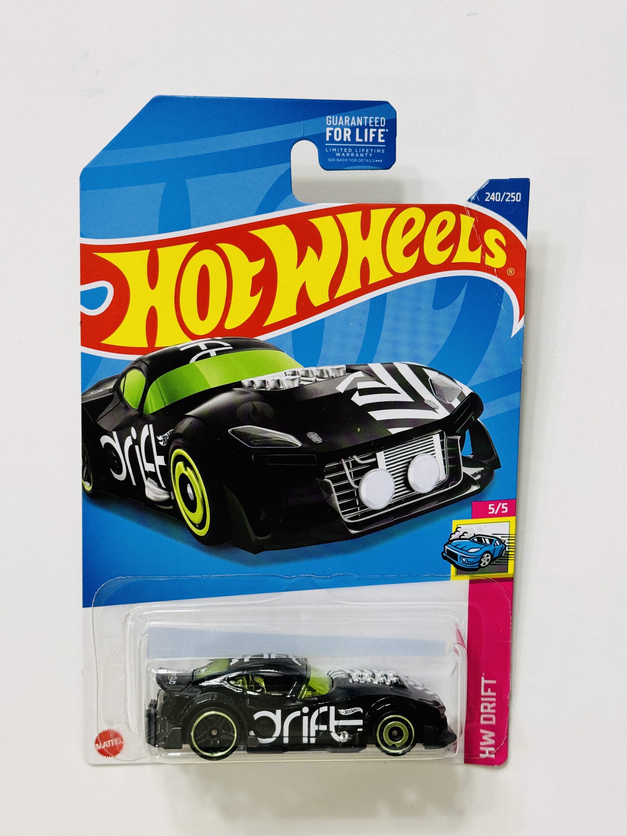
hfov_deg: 30.3
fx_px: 1159
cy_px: 418
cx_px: 314
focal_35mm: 48
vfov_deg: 39.7
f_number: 1.78
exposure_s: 1/60
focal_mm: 6.86
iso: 125
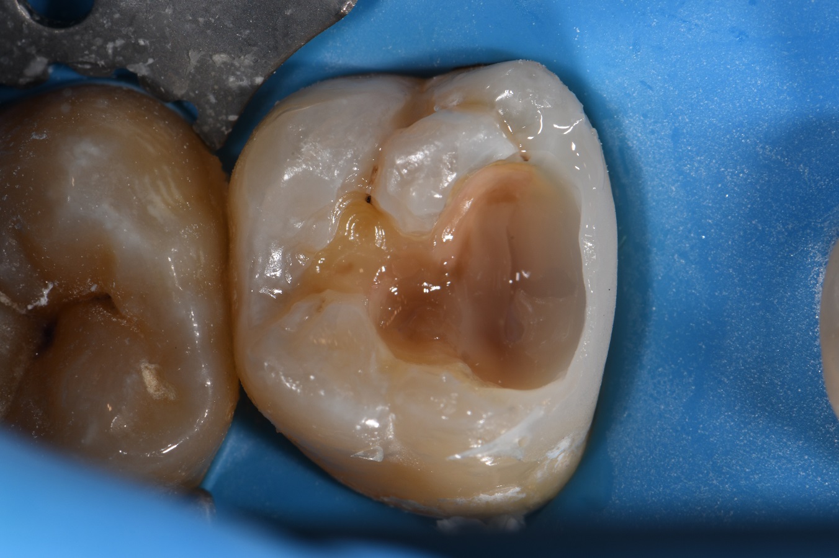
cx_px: 420
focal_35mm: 157
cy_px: 279
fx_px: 3657
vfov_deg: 8.7
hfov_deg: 13.1
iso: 200
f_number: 32
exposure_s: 1/200
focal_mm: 105
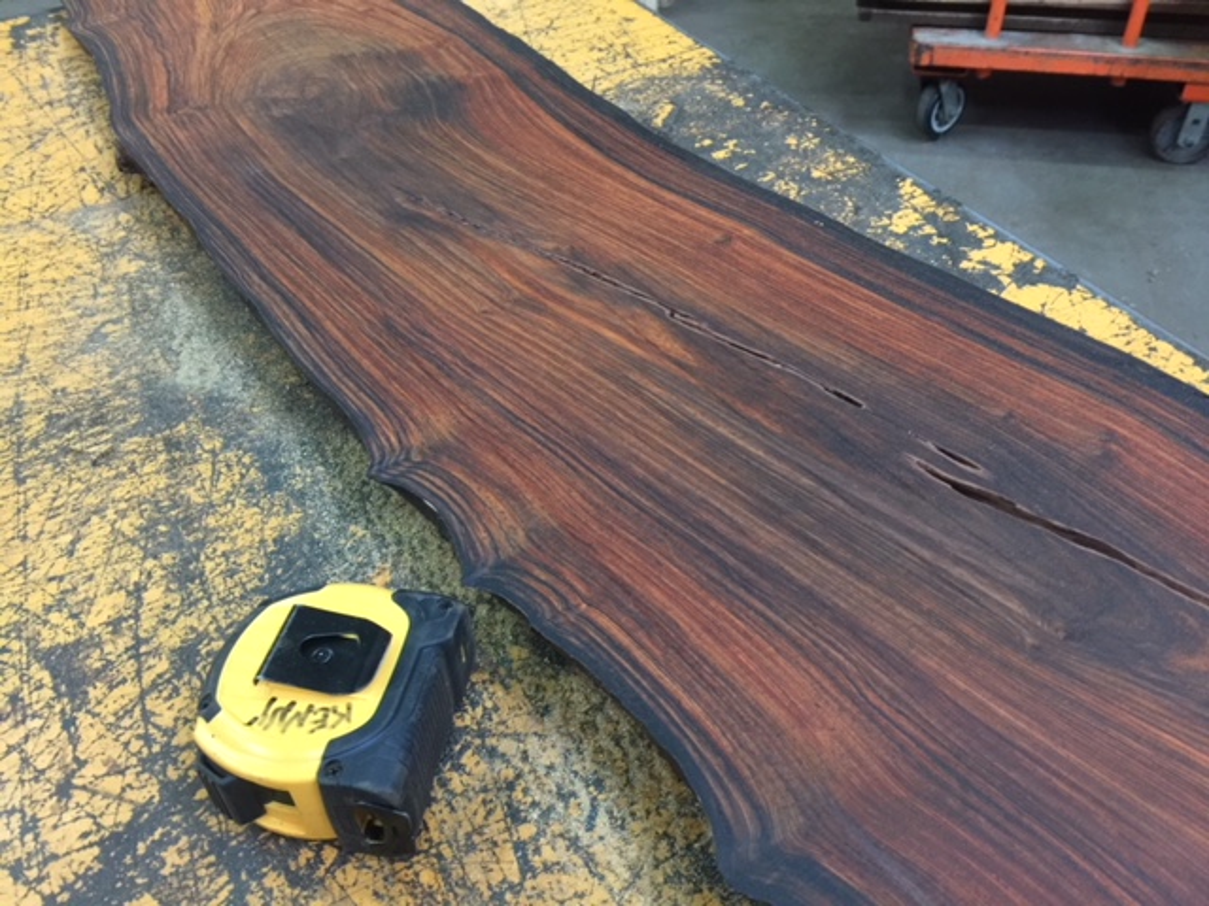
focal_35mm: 29
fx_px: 1013
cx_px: 604
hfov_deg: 61.7
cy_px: 453
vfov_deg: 48.2
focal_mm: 4.15
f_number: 2.2
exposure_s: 1/15
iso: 100
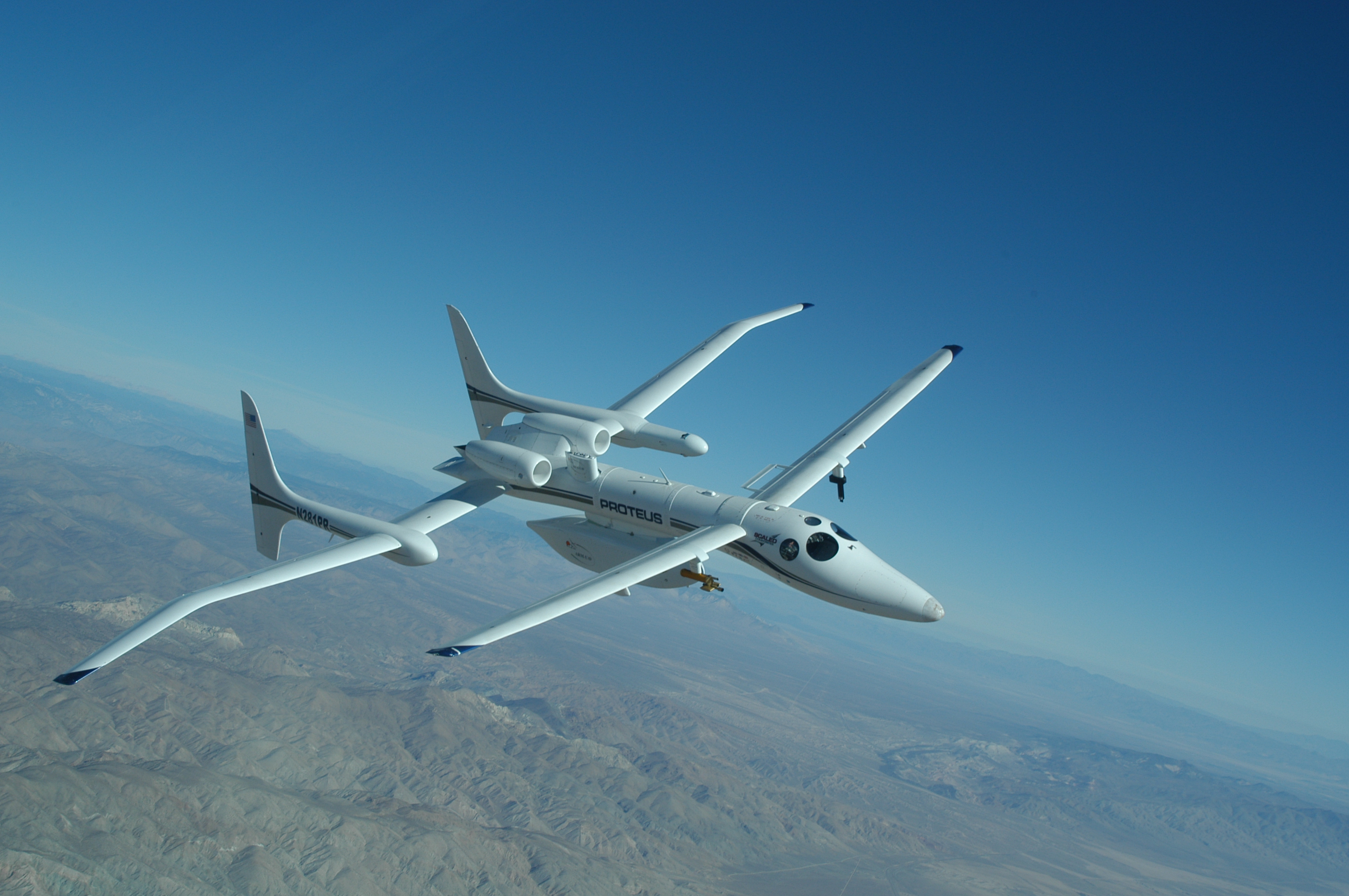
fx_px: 1647
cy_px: 448
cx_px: 685
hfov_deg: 44.5
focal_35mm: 44
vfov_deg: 30.5
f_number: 11
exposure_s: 1/500
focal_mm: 28
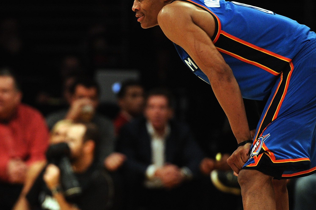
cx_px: 84
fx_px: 5799
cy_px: 136
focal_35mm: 661
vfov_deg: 2.1
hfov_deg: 3.1
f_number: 4
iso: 3200
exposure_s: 1/800
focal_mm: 330
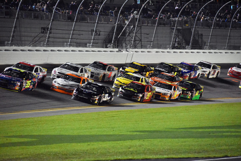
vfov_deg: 5.1
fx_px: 1807
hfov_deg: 7.6
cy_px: 80
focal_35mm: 270
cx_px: 120
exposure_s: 1/1000
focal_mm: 180
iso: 10000
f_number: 5.3
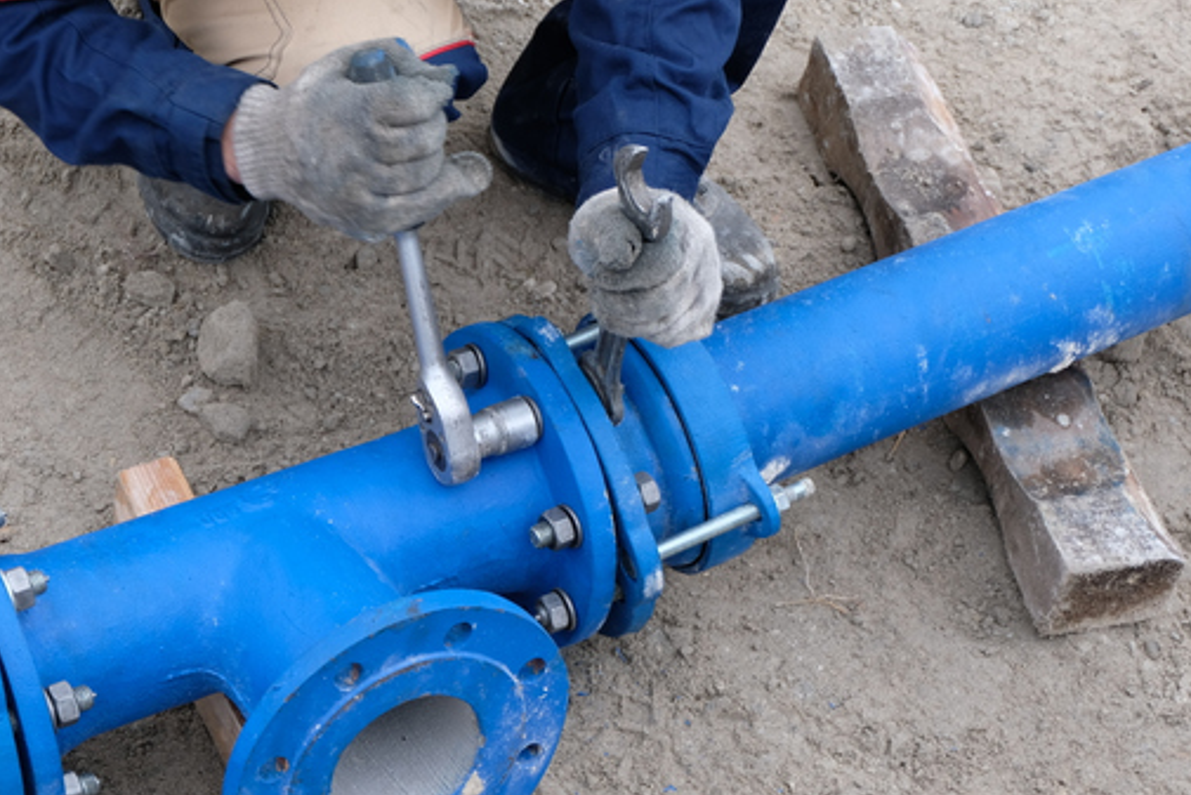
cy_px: 473
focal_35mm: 76
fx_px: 2515
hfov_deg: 26.6
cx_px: 455
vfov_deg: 17.9
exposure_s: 1/150
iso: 200
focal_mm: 35.5
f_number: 5
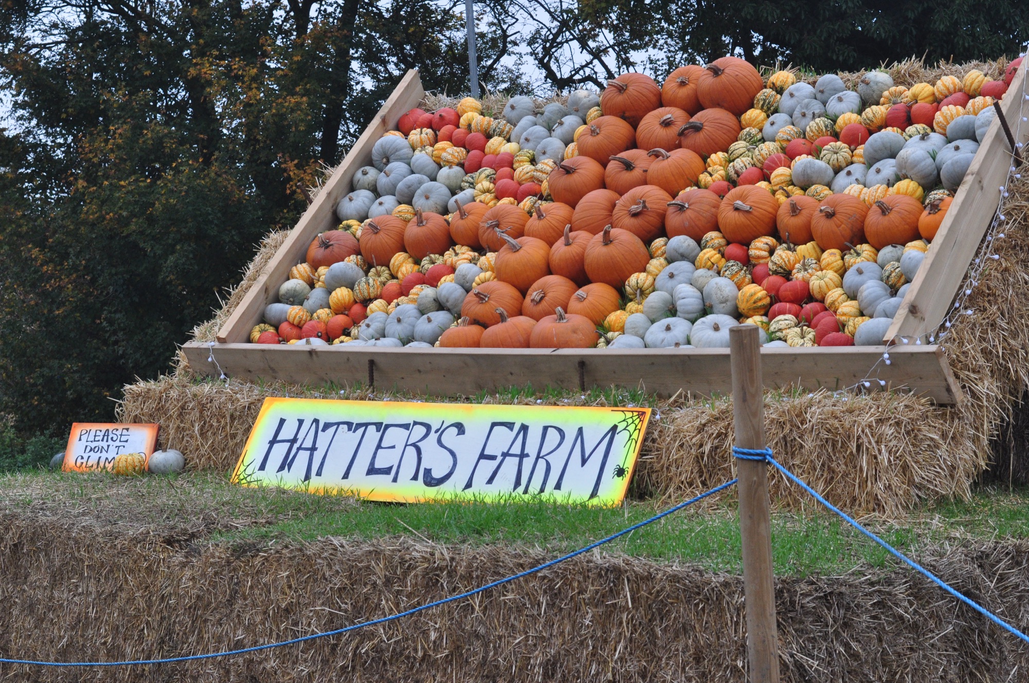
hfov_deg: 27.0
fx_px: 2141
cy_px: 342
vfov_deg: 18.1
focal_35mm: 75
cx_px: 514
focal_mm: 50
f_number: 8
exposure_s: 1/60
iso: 720
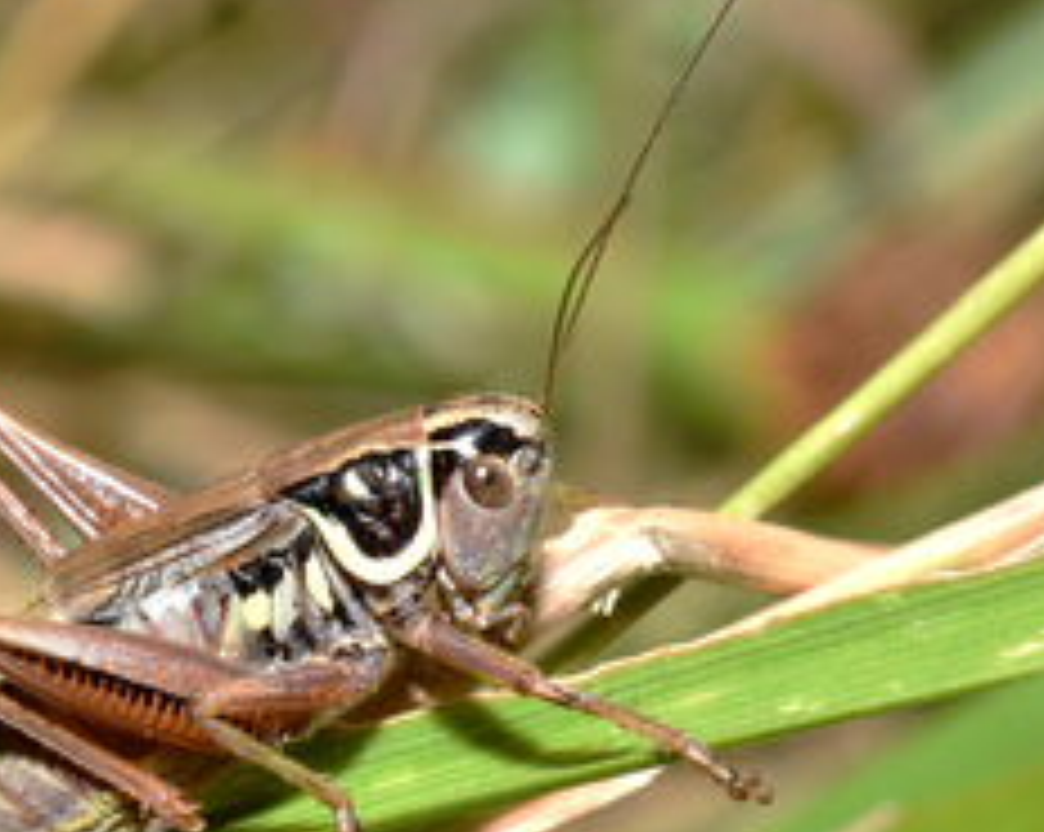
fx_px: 7126
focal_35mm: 231
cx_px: 380
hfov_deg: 8.4
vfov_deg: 6.7
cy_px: 535
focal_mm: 85
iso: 400
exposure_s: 1/60
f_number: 25
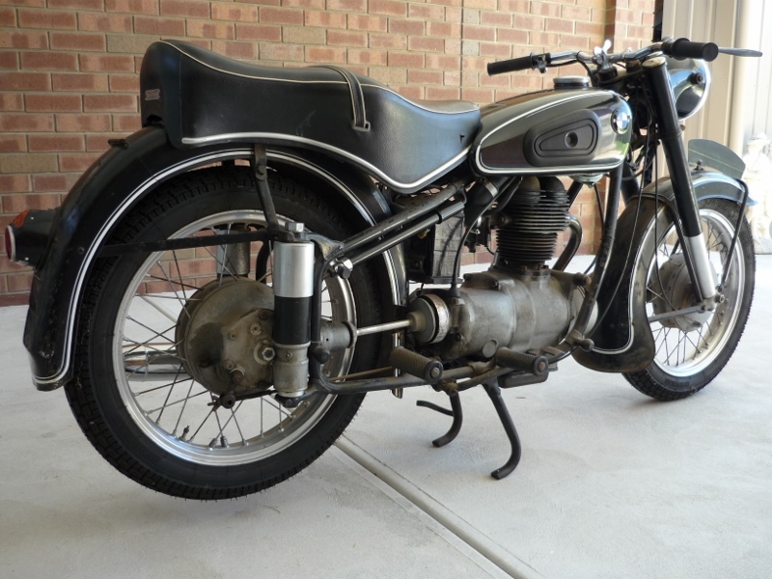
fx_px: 736
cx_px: 386
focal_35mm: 33
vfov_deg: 42.9
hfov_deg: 55.4
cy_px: 290
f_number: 2.8
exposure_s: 1/50
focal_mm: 5.5
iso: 100
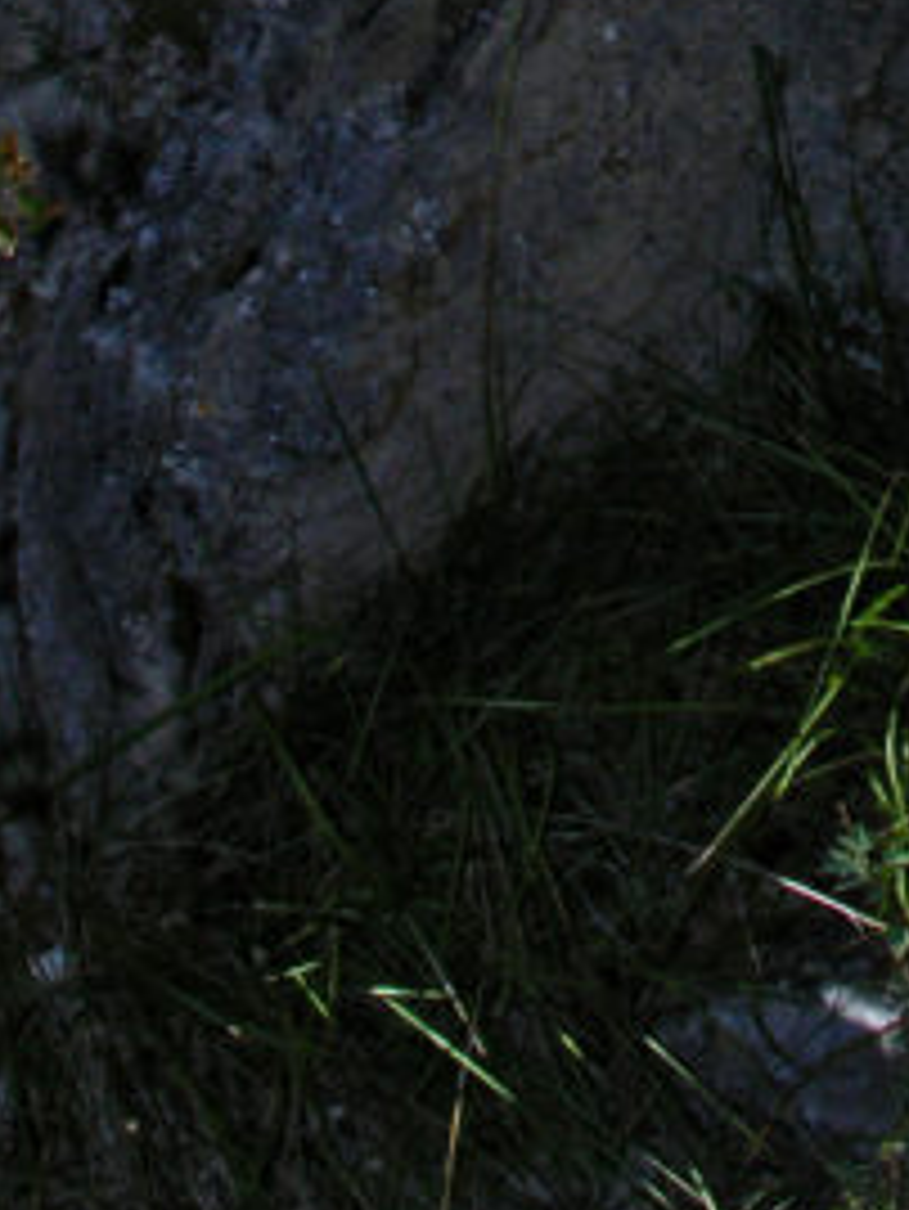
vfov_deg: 13.8
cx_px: 918
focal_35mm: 133
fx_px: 4653
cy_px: -675
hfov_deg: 11.0
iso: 100
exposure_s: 1/347
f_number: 8
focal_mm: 8.9
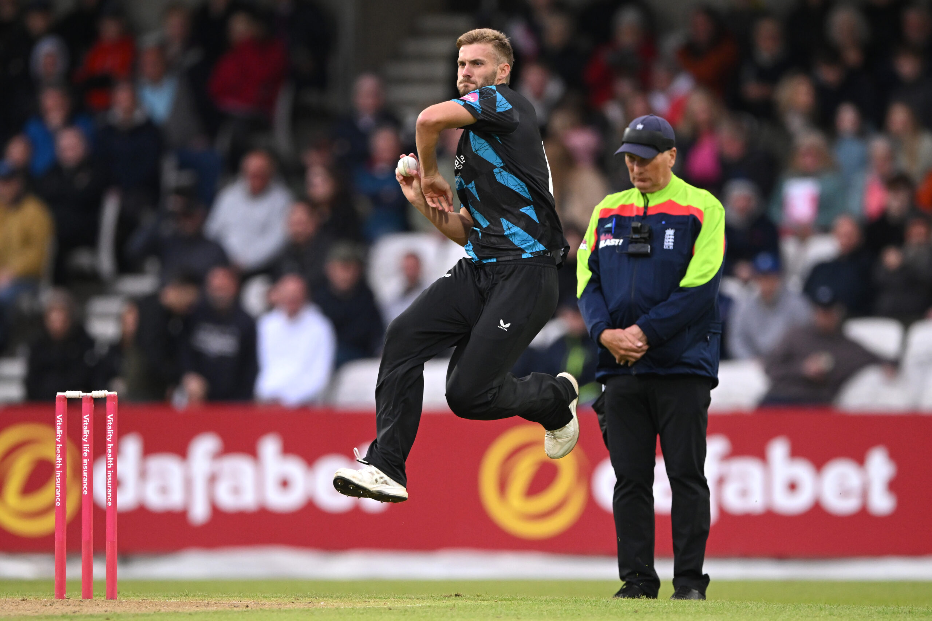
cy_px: 310
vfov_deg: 1.5
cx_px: 466
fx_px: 23291
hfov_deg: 2.3
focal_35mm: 900
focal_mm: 600
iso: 1600
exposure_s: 1/1747
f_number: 4
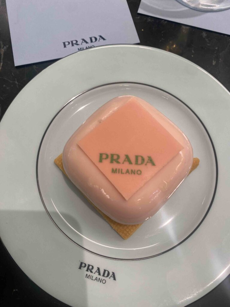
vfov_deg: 67.3
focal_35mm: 26
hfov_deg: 53.1
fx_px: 230
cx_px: 115
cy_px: 154
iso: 100
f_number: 1.8
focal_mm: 4.25
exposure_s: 1/100
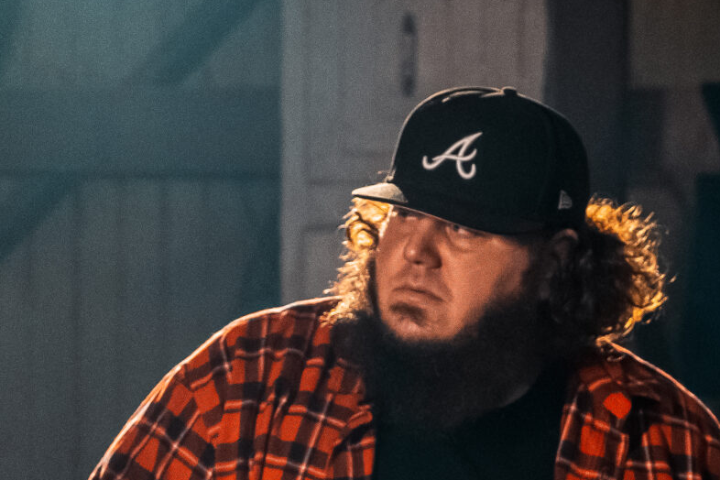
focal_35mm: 277
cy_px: 382
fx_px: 5540
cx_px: 161
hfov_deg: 7.4
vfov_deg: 5.0
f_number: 4
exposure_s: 1/160
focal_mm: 85
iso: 8000
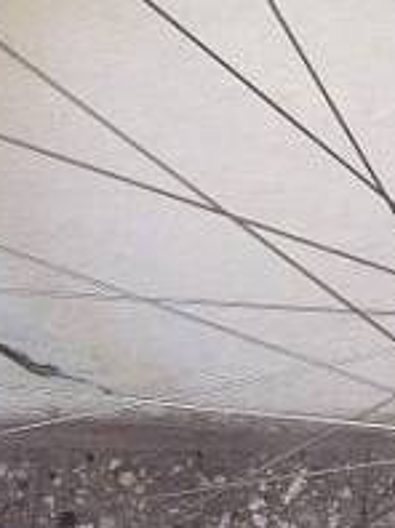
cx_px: 563
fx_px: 1875
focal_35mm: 123
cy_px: 215
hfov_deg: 11.6
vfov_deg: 16.0
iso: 160
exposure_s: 1/40
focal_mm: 6.3
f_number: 4.5
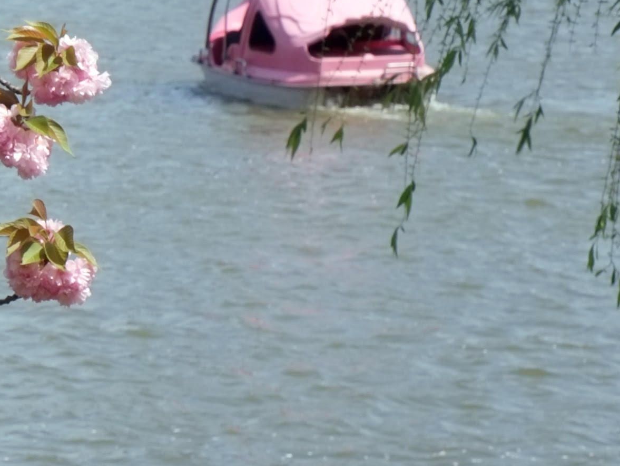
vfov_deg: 7.0
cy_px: 45
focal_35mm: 212
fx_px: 3797
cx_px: -636
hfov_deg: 8.8
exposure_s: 1/210
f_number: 9
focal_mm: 35
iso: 200
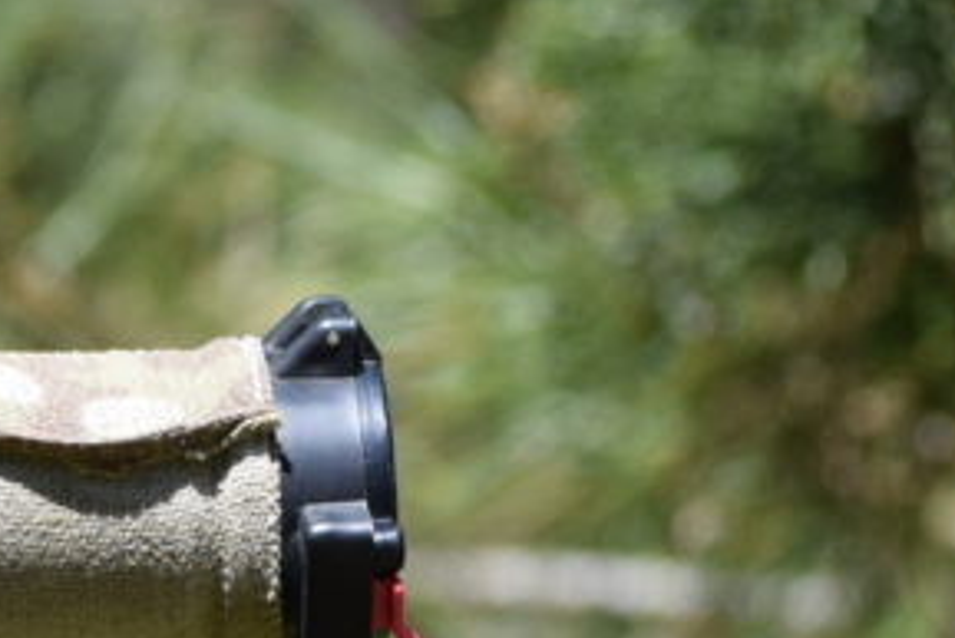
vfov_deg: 2.4
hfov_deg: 3.6
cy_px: 1045
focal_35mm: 574
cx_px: -899
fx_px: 15234
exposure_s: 1/1250
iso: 400
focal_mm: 72
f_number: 5
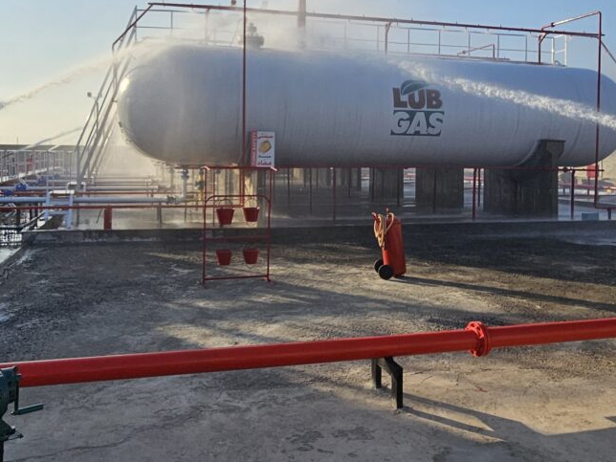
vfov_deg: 44.6
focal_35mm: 31
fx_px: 552
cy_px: 143
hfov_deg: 58.3
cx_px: 289
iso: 50
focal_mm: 2.2
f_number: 2.2
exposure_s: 1/2737
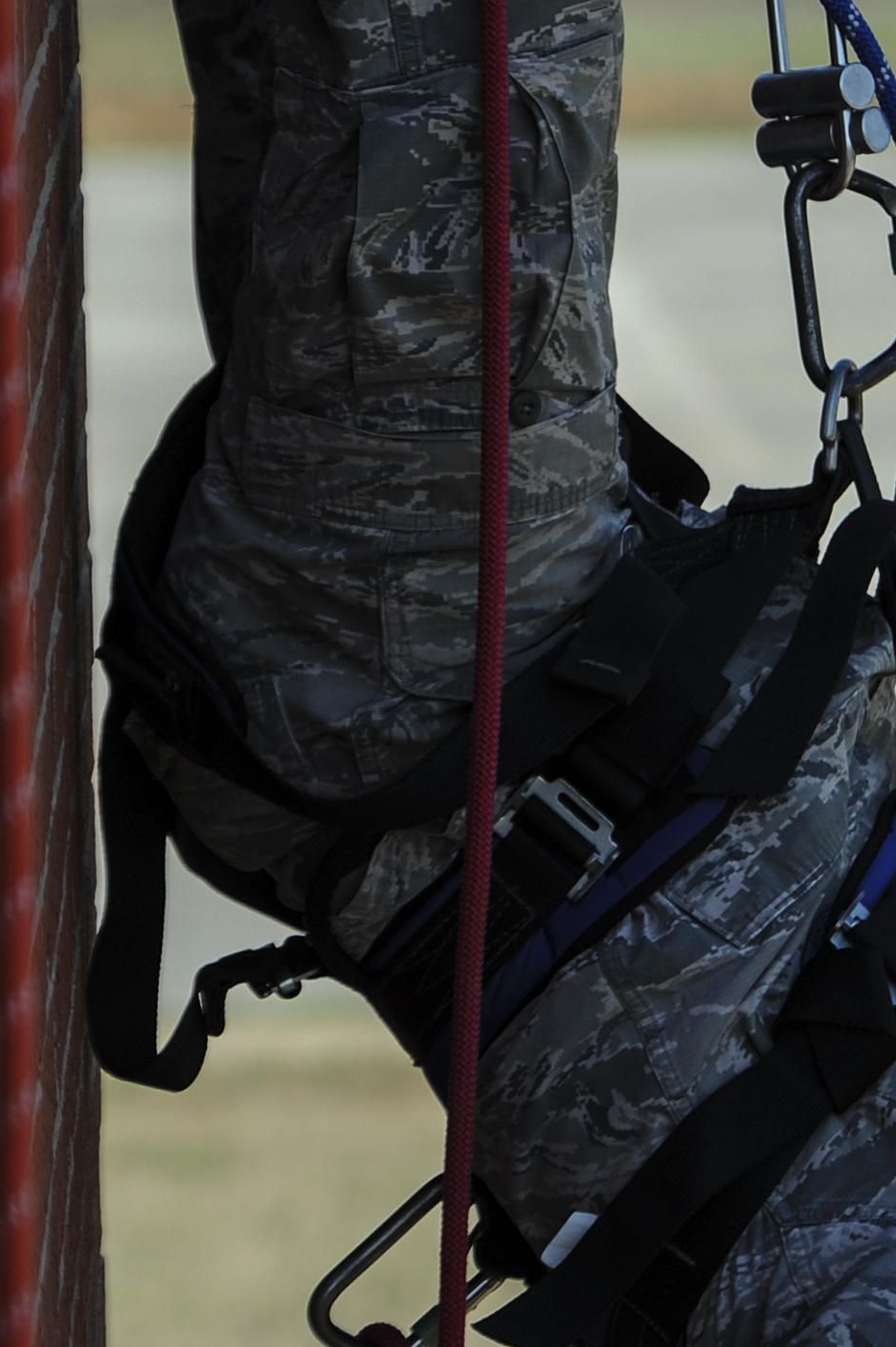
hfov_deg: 3.8
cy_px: 402
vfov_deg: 5.8
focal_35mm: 357
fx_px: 13340
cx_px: 588
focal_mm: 120
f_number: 5
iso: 200
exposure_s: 1/1250
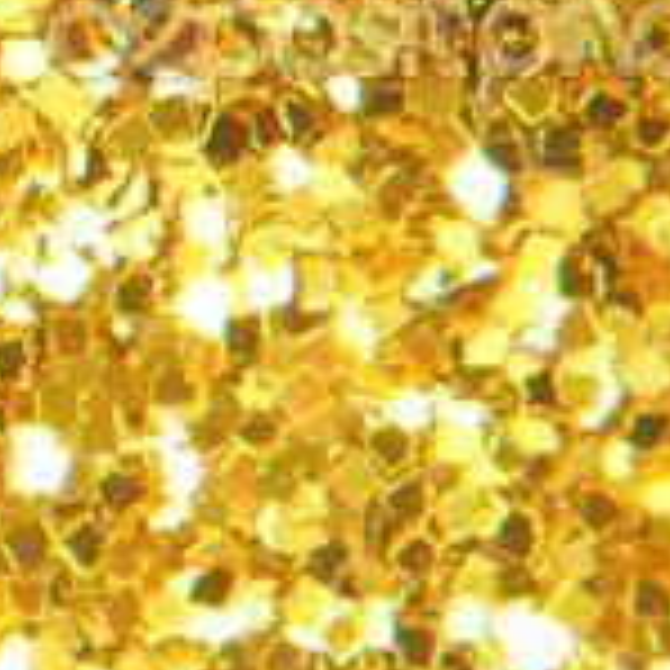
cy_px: 34
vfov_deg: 2.2
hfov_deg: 2.2
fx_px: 17256
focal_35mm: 788
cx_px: -1149
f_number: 16
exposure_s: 1/160
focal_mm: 90
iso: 100
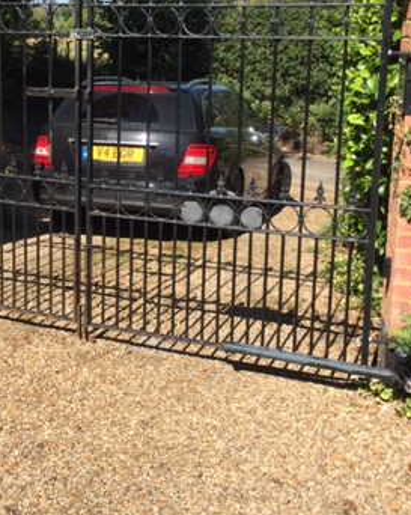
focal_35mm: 53
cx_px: 117
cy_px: 190
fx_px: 807
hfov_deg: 28.3
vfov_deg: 35.2
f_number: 2.2
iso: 32
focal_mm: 4.15
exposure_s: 1/1236
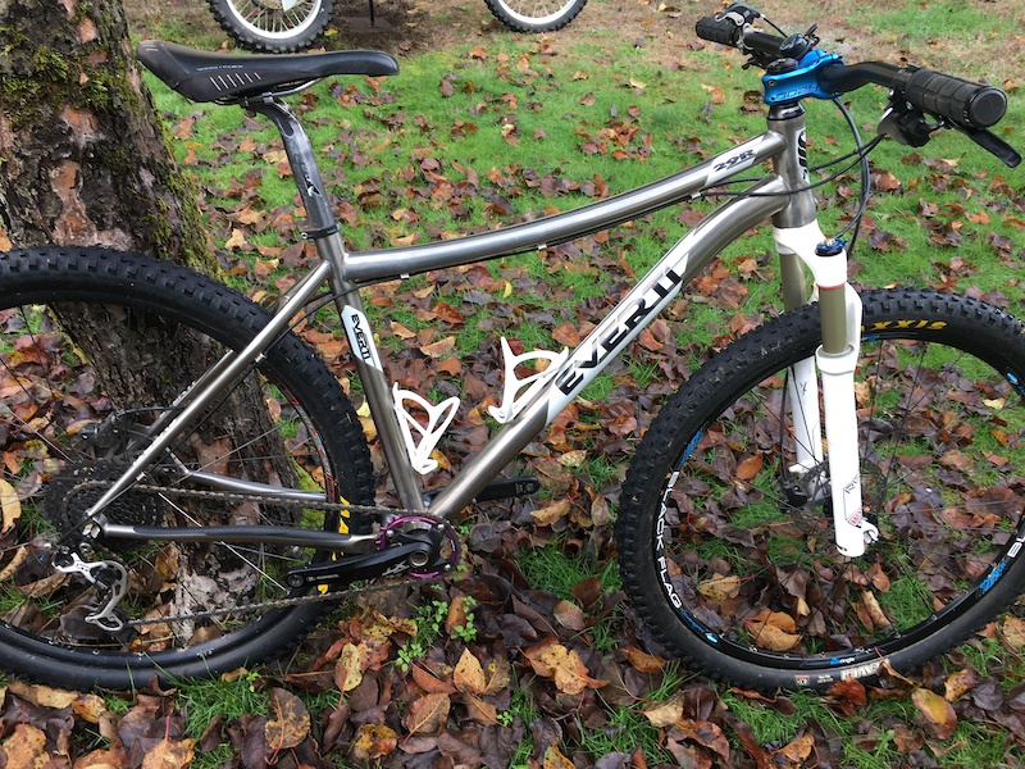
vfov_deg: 48.2
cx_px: 512
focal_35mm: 29
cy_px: 384
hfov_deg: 61.7
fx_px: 859
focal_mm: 4.15
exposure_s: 1/60
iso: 25
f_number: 2.2
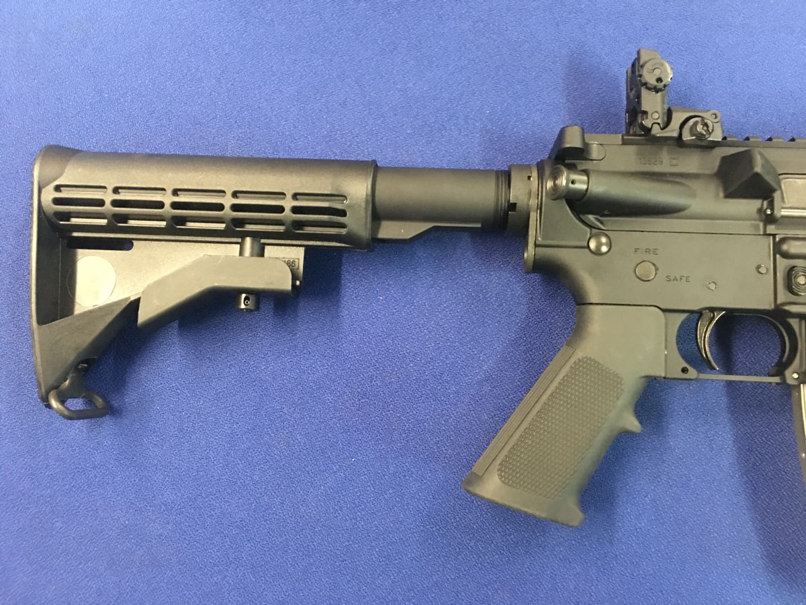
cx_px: 403
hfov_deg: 61.7
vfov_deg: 48.2
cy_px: 302
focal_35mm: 29
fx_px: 675
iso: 100
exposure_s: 1/4
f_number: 2.2
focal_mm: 4.15
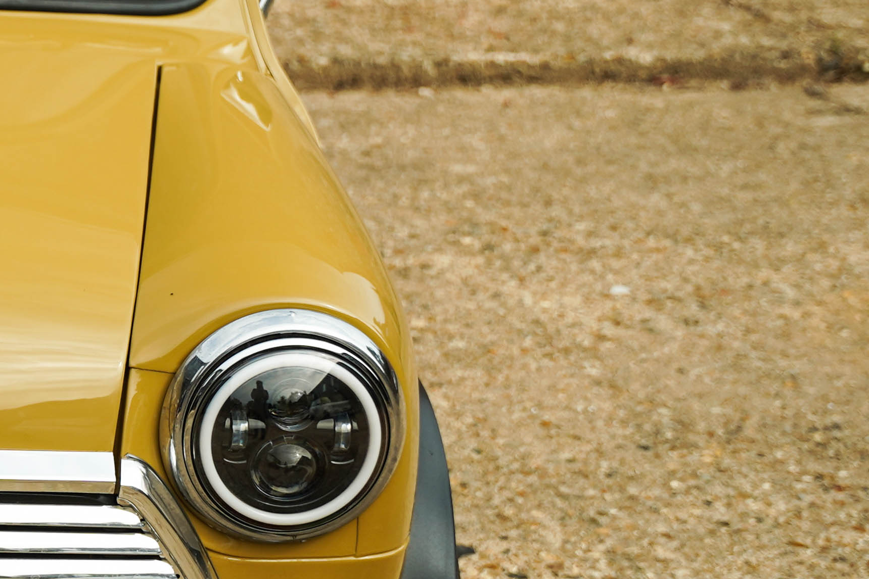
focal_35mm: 120
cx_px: -320
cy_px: 161
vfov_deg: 11.4
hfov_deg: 16.0
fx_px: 2907
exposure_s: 1/1000
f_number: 3.2
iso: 125
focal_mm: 34.7
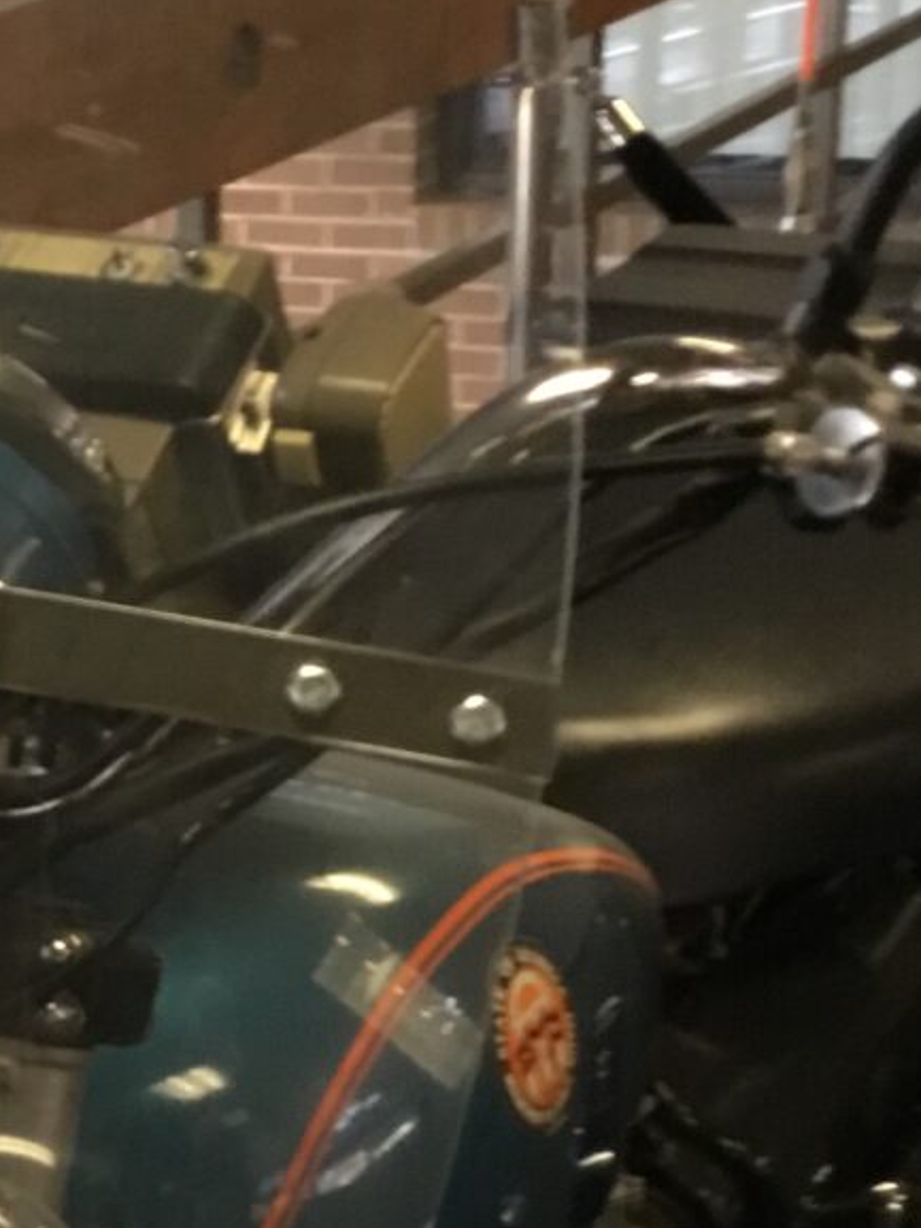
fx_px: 3050
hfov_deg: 16.5
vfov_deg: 22.4
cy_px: 1000
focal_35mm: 86
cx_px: -172
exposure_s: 1/30
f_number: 2.4
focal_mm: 3.3
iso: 125
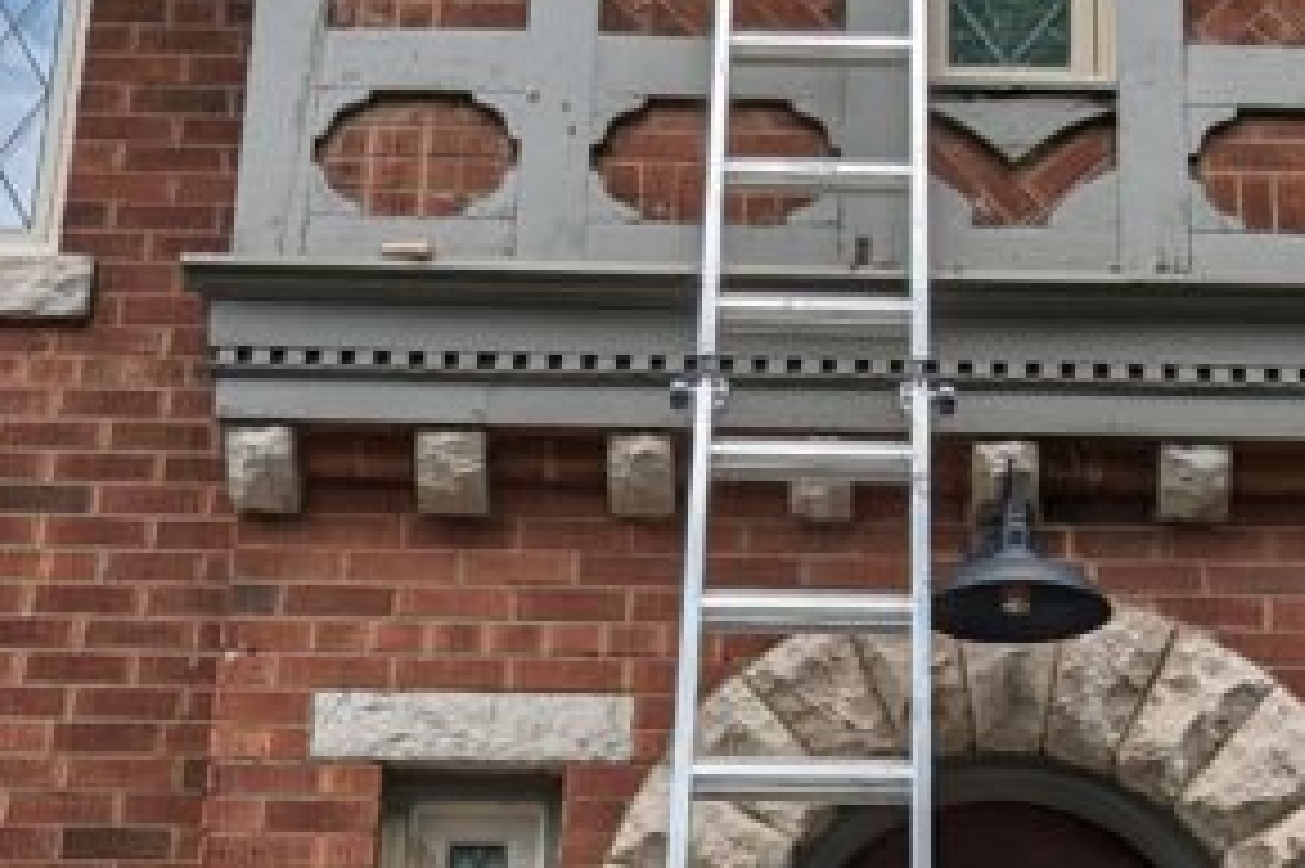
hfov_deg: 29.0
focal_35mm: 69
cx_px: 922
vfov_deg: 19.5
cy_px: 675
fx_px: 2500
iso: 51
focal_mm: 2.35
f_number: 2.2
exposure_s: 1/1859
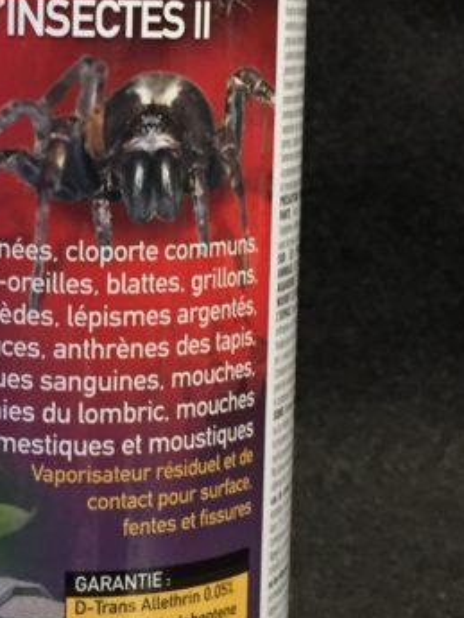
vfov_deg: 22.6
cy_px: 167
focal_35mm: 86
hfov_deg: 17.0
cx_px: 86
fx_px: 1536
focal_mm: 4.15
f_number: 2.2
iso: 250
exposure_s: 1/20
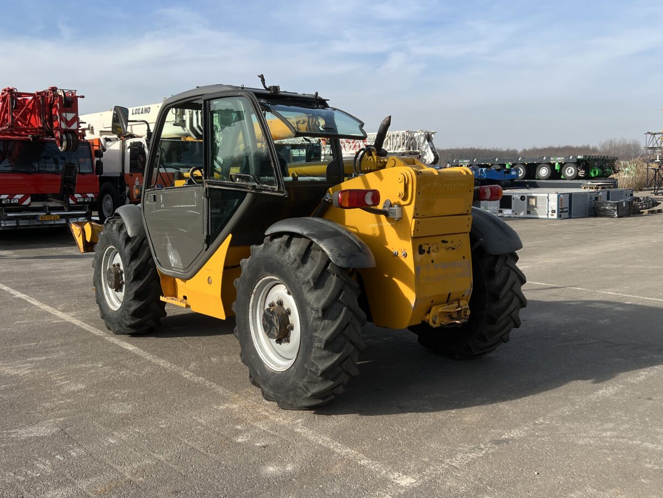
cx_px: 301
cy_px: 227
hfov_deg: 55.3
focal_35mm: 33
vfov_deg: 42.9
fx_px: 632
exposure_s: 1/3257
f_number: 1.5
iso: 50
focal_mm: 5.7
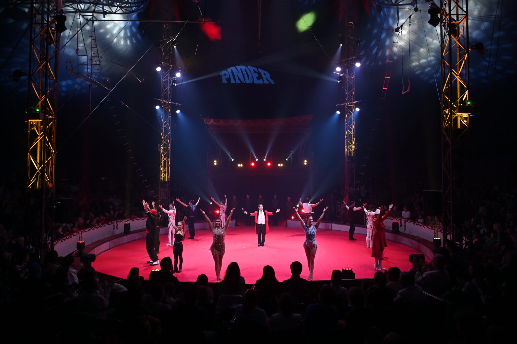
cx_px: 258
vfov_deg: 53.1
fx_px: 344
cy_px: 172
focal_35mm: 24
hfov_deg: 73.8
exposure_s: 1/200
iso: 1000
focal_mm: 24
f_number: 4
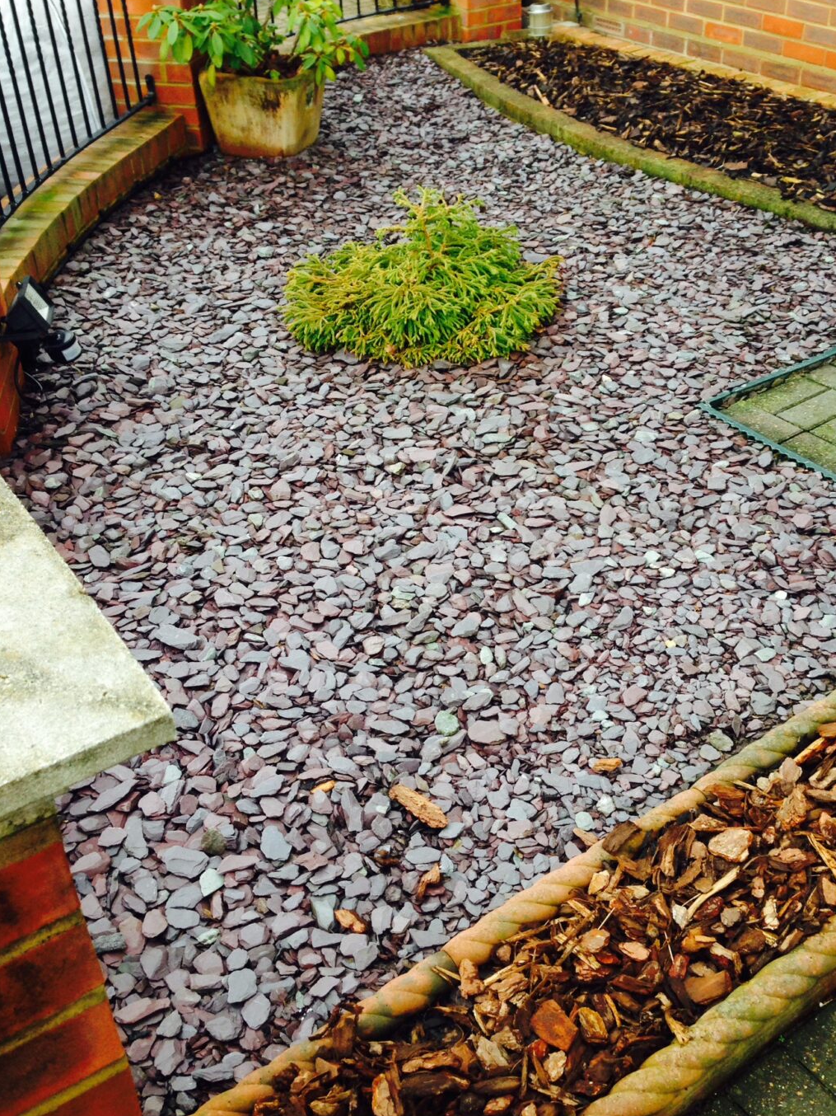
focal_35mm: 39
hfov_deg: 36.7
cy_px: 504
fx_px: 1256
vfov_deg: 47.8
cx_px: 478
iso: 80
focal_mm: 4.12
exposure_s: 1/120
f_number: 2.4
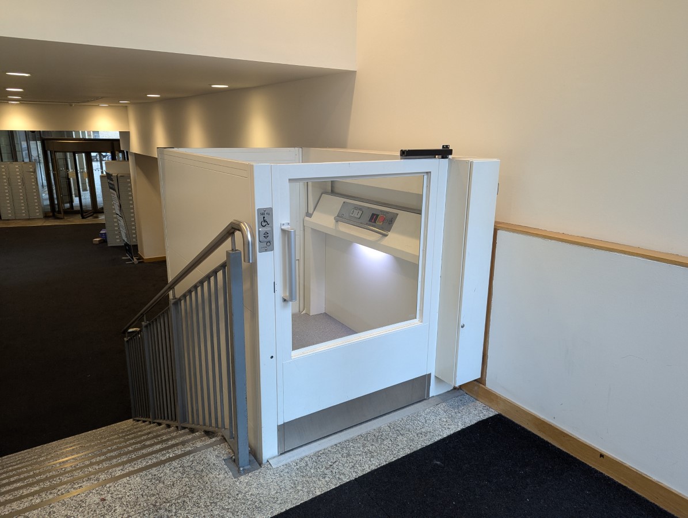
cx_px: 344
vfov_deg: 56.9
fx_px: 478
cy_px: 259
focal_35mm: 24
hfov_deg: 71.5
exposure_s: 1/96.6
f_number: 1.85
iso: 200
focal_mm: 6.81
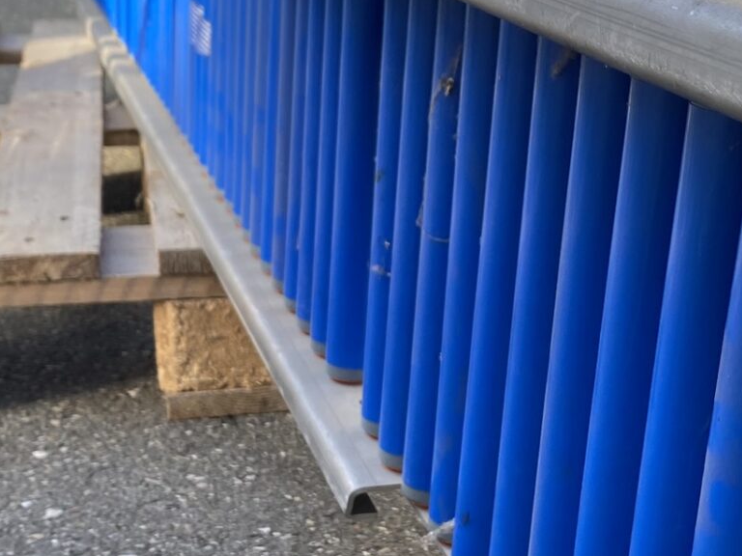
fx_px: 1393
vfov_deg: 22.6
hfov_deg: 29.2
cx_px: 585
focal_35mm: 65
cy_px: 336
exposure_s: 1/222
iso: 32
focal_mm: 4.25
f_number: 1.8
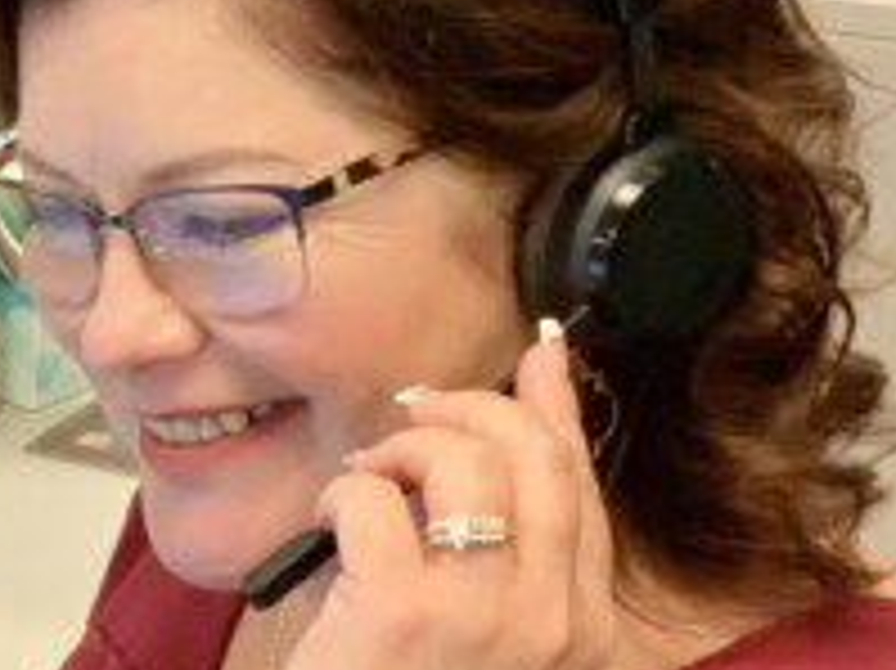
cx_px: -547
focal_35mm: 122
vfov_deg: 12.0
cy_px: 666
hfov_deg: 14.7
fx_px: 3156
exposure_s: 1/60
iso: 100
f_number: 1.8
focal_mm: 3
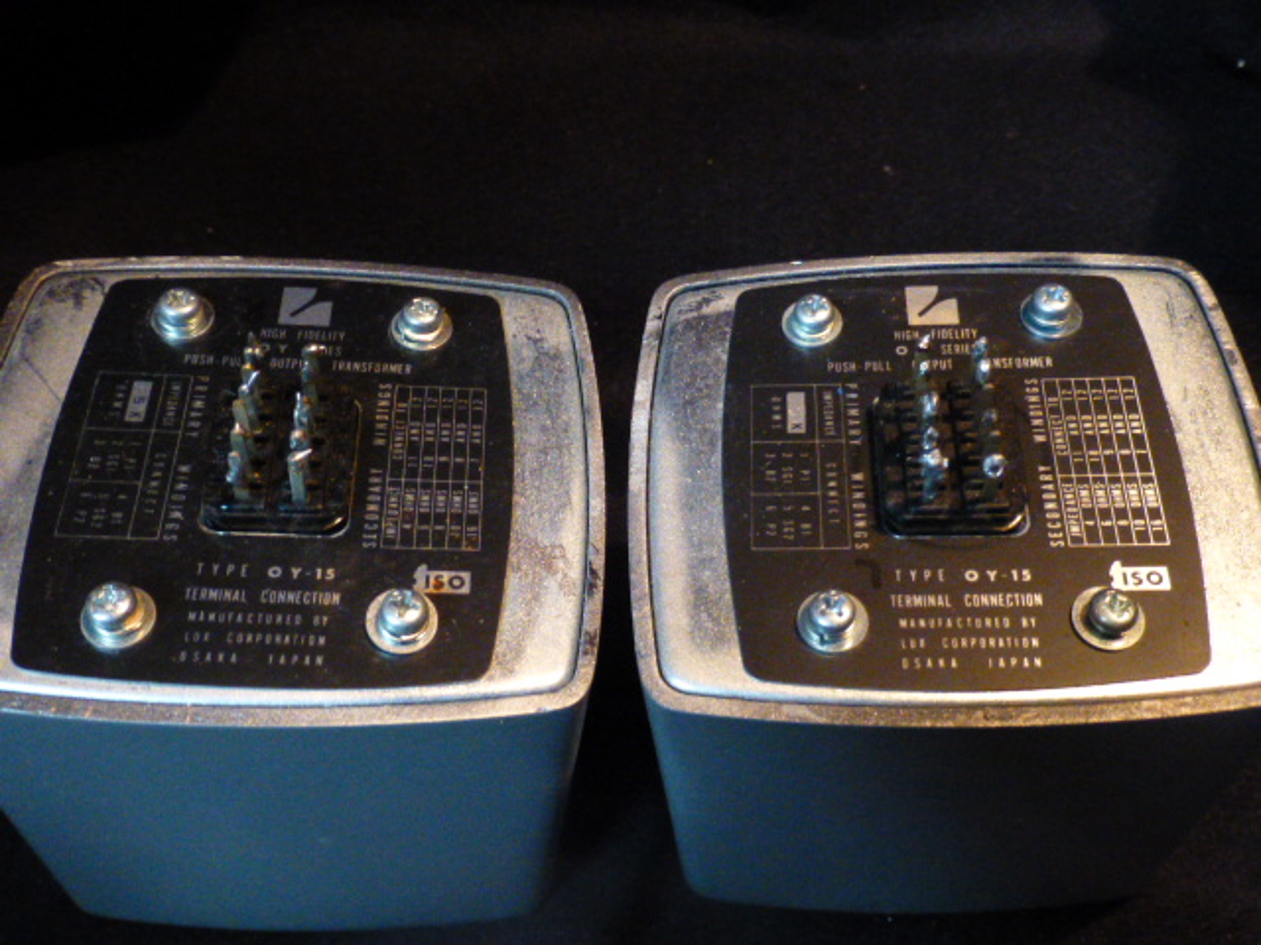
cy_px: 472
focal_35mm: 35
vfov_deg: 40.7
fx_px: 1275
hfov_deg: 52.6
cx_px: 630
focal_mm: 6.1
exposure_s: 1/20
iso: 1600
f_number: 3.7
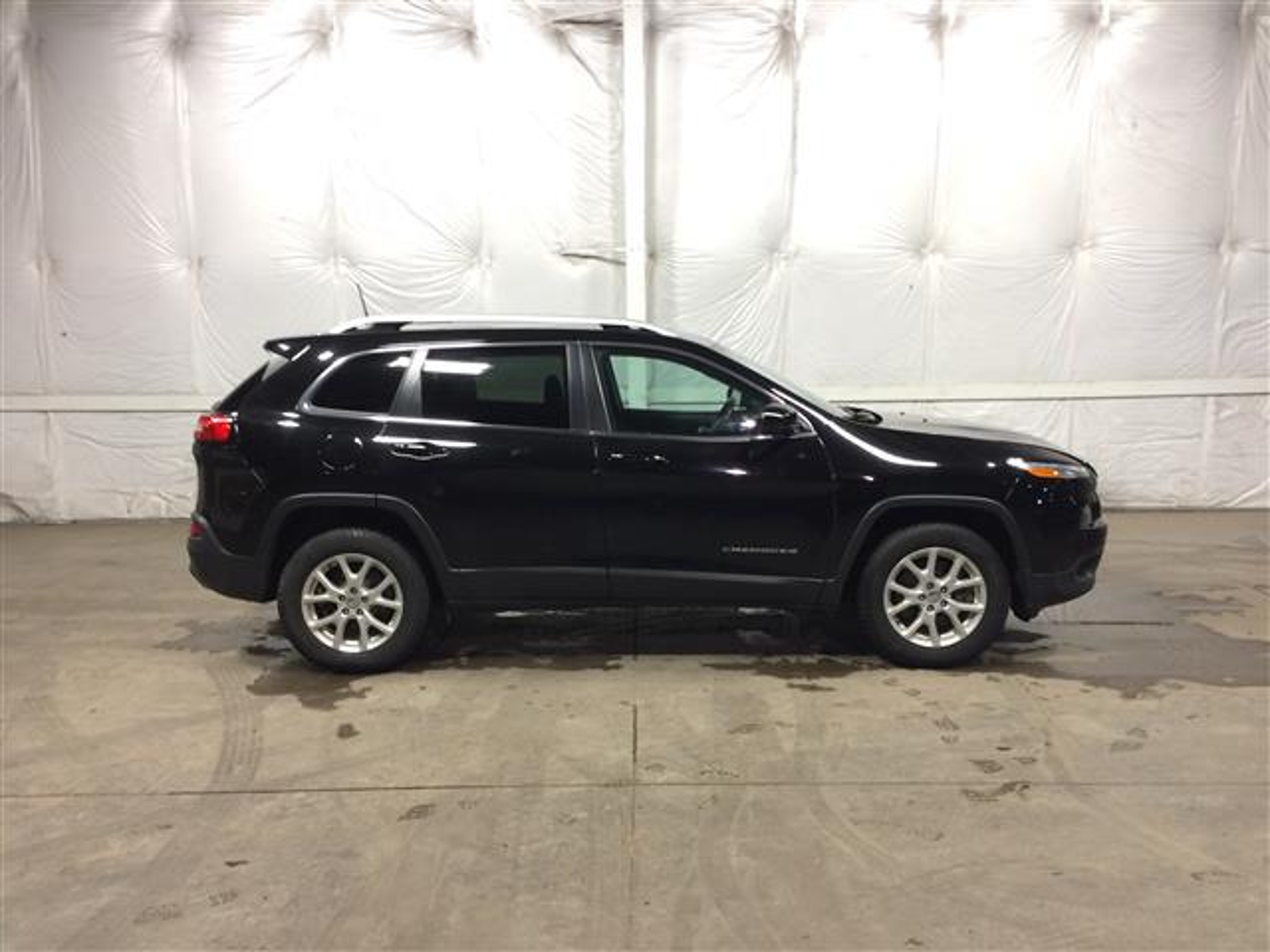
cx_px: 635
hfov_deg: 61.7
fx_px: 1064
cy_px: 476
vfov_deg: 48.2
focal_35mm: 29
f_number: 2.2
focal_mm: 4.15
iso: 100
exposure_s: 1/30
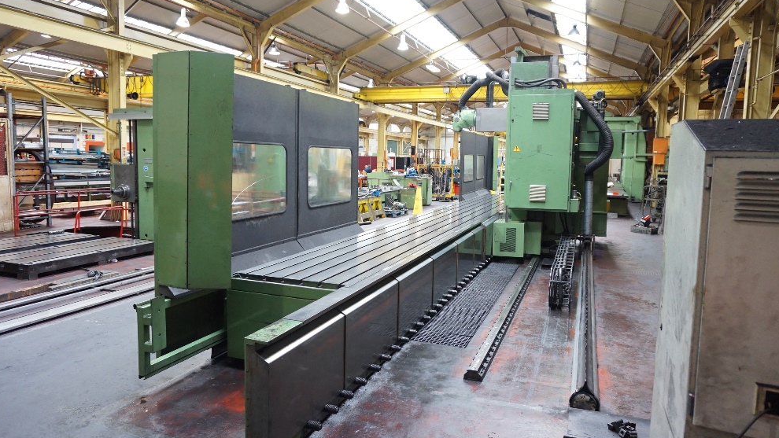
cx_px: 380
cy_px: 210
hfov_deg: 71.9
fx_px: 537
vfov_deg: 44.4
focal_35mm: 26
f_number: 4
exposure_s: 1/160
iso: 1600
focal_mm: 16
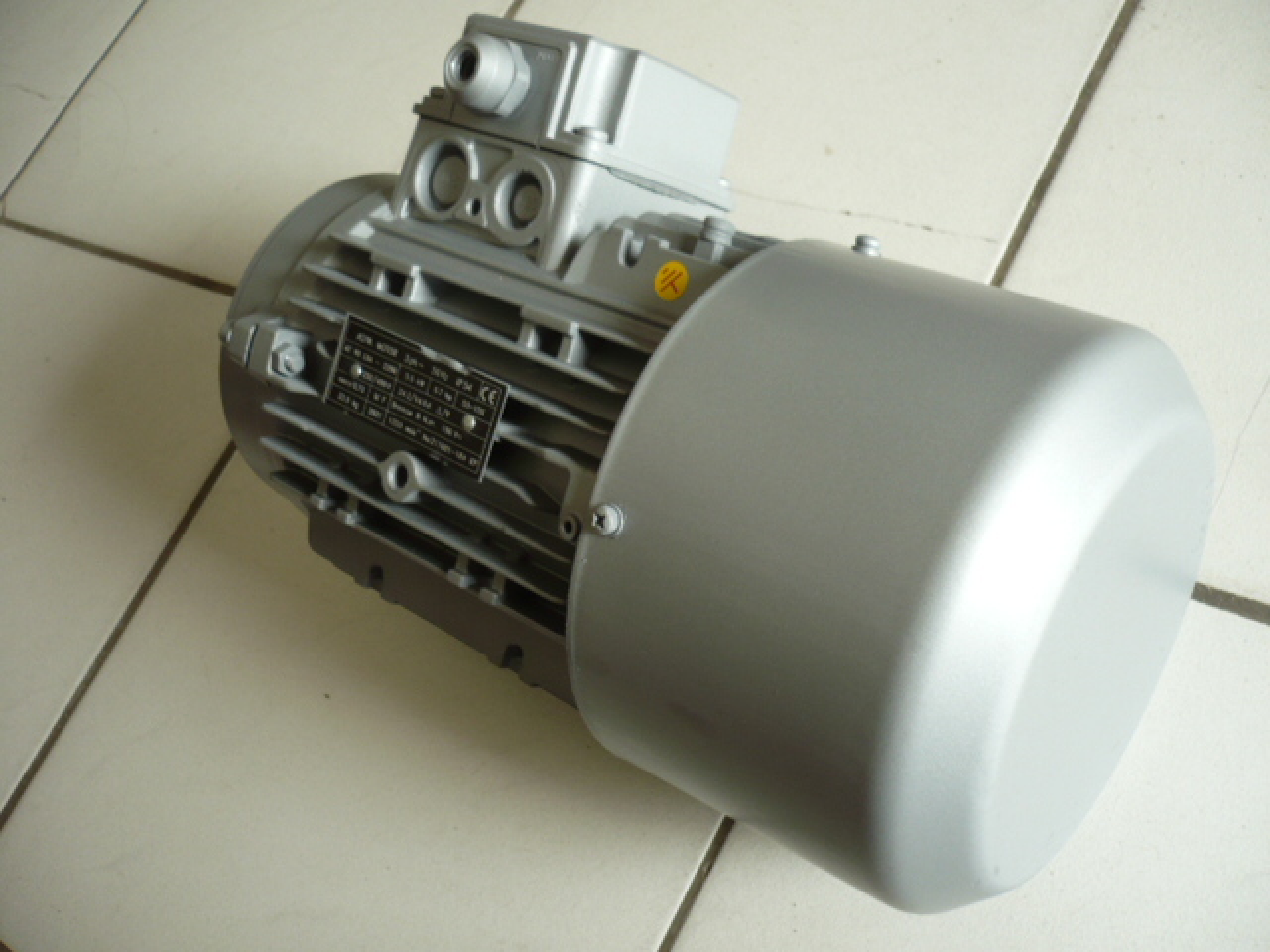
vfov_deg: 40.7
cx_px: 635
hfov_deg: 52.6
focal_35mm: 35
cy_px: 476
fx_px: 1284
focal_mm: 5.8
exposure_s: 1/30
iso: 100
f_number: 2.8
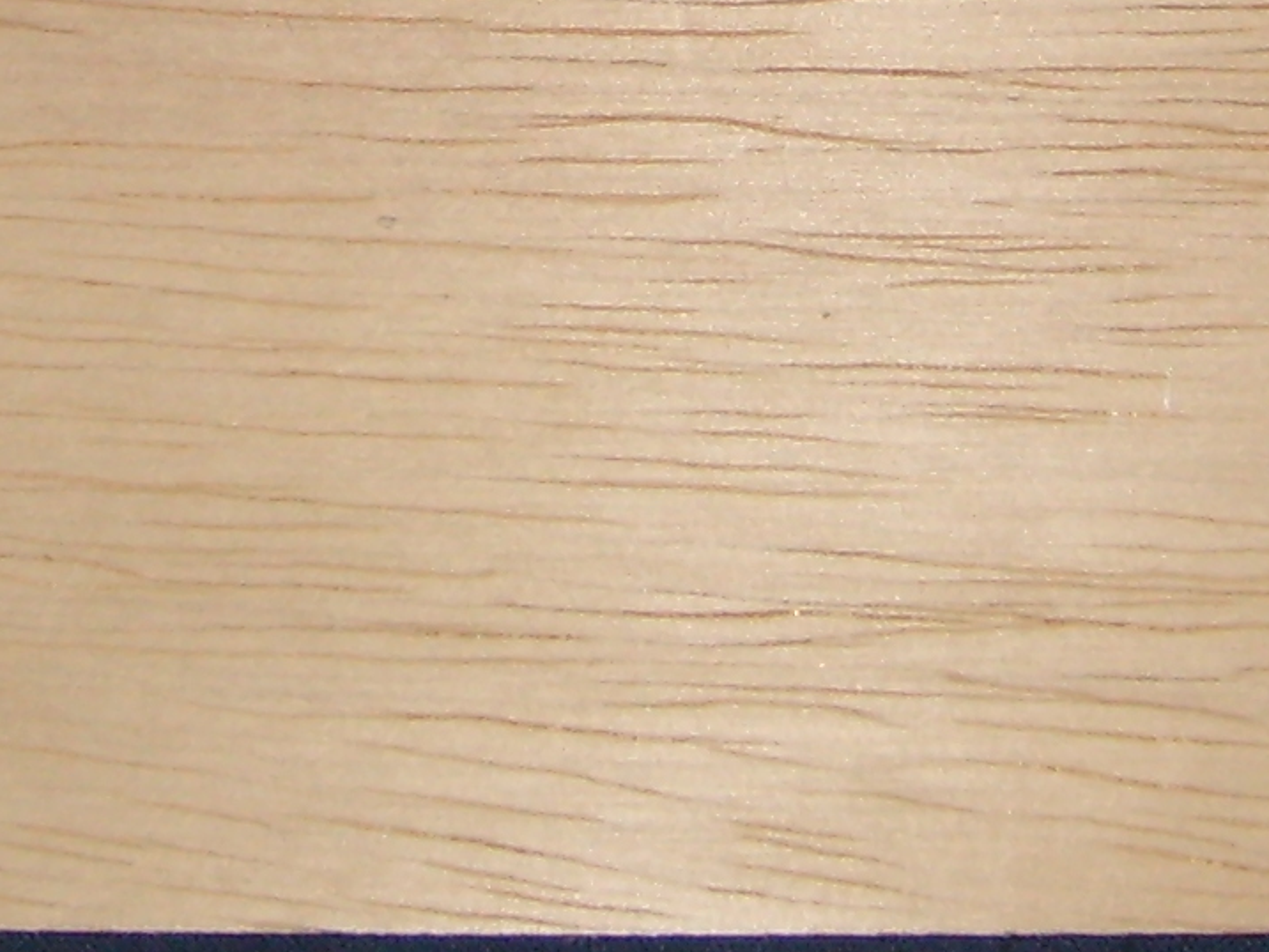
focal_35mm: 150
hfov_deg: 13.2
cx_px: 556
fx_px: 5500
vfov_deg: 9.6
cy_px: -568
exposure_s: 1/45
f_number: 2.8
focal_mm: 5.8
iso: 100
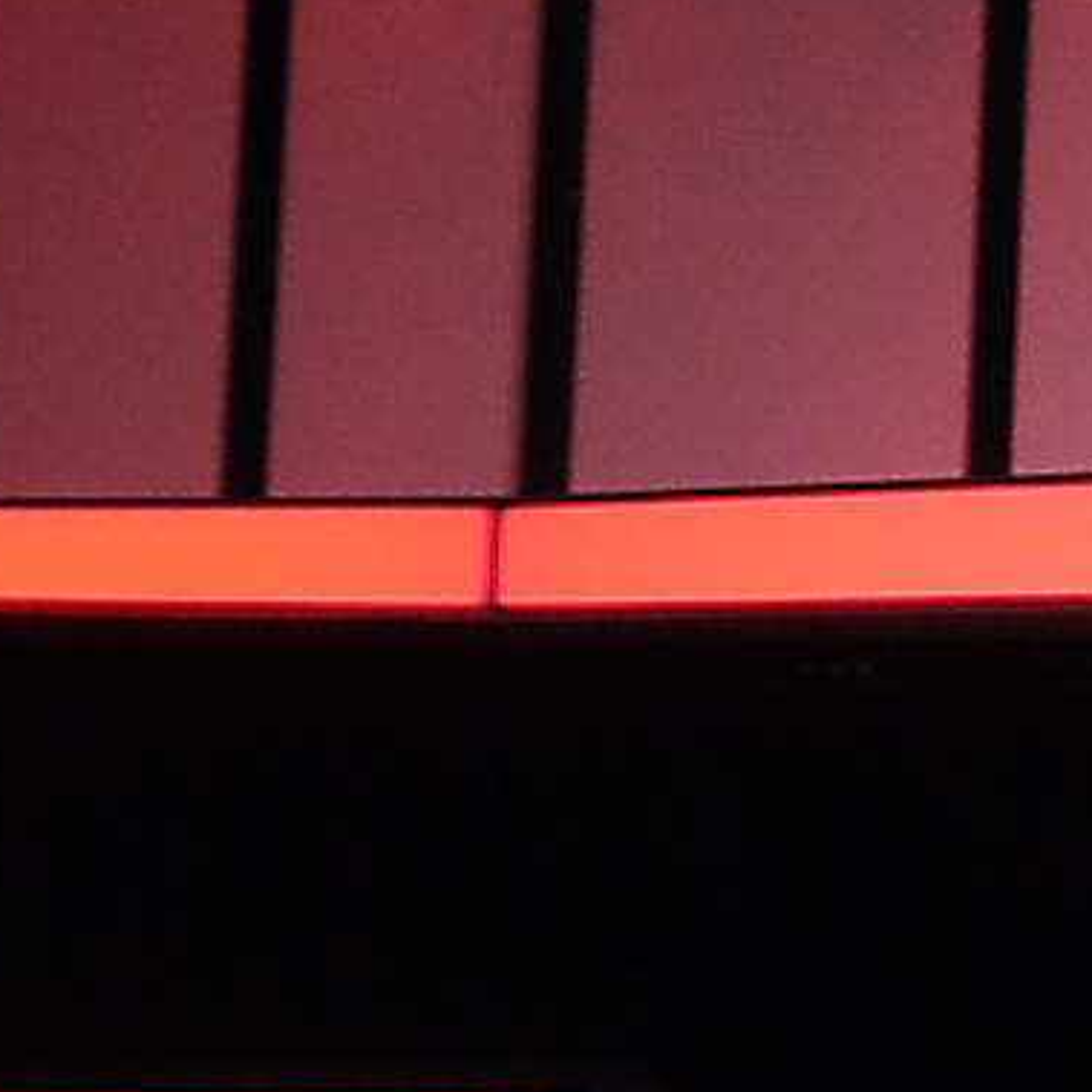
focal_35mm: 346
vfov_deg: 5.0
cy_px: 2409
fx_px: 12349
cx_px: 4613
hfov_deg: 4.6
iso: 360
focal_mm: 24
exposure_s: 1/40
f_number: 4
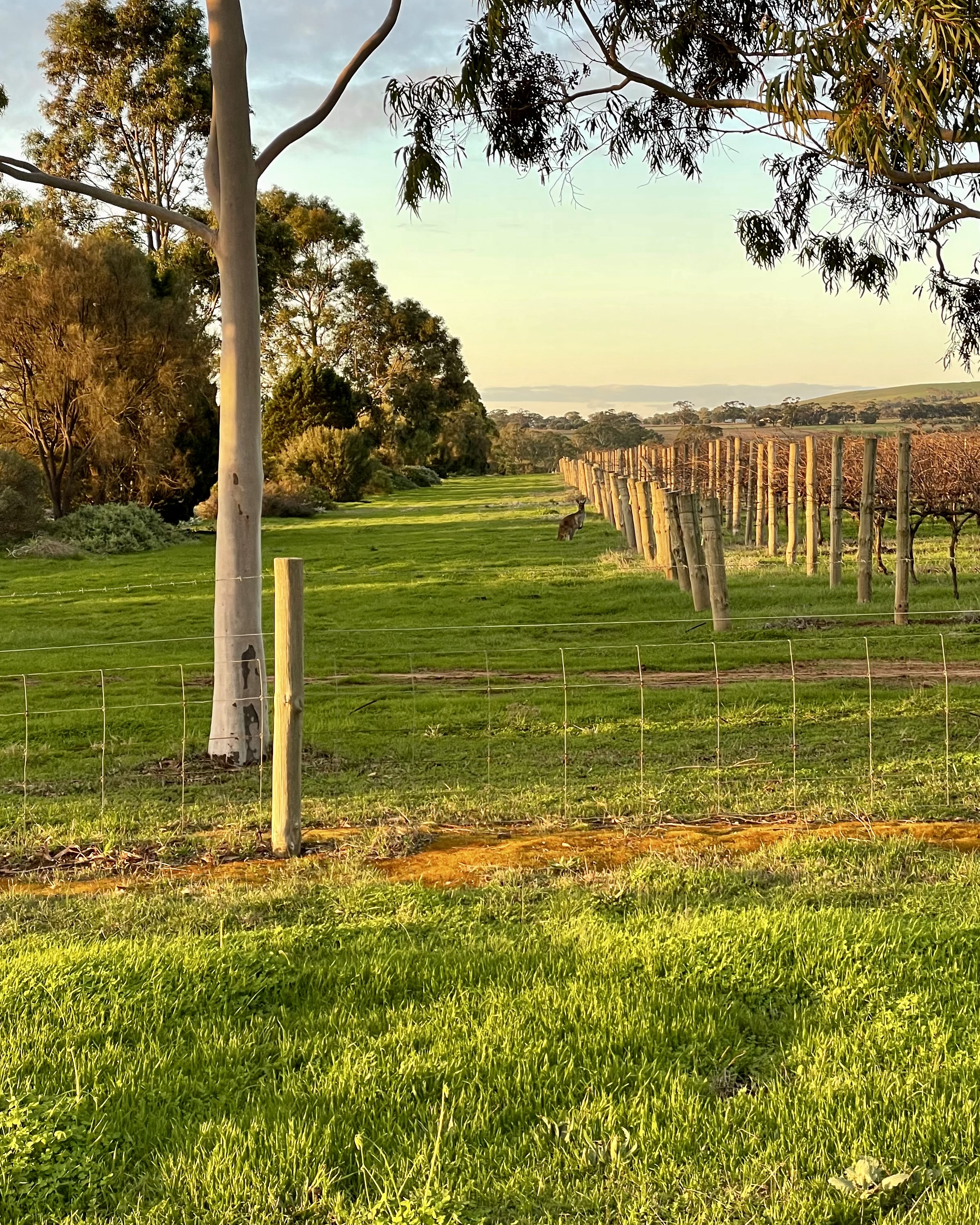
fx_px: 2465
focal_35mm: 68
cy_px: 427
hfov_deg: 22.4
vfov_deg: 27.8
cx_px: 591
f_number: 2
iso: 25
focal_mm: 6
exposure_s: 1/110
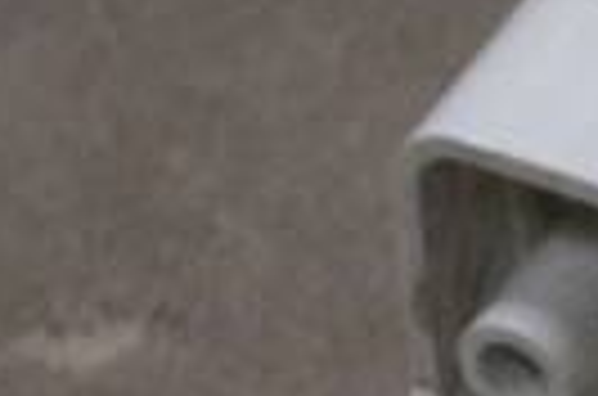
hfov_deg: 1.6
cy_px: 1294
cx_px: 1628
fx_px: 21079
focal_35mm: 1272
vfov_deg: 1.1
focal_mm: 110
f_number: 5.6
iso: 3200
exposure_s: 1/100
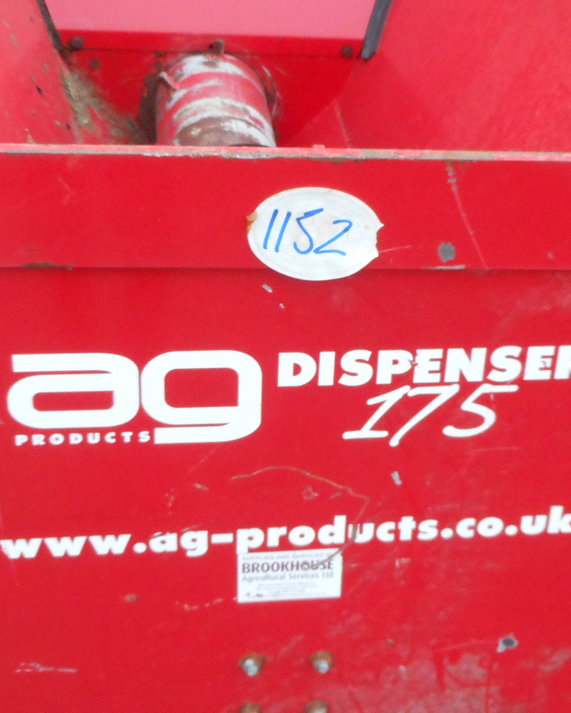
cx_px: 315
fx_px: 1267
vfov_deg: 31.4
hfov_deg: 25.4
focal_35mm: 60
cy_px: 305
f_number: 3.7
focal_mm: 4.5
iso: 400
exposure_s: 1/25
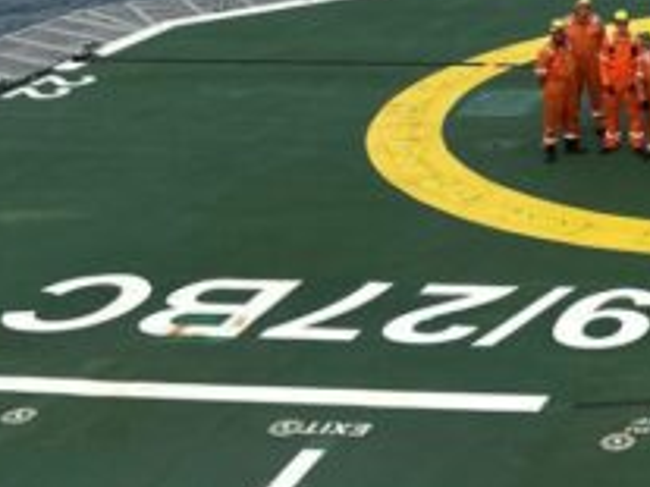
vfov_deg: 16.2
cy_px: 0
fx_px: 1670
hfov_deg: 20.0
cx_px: 870
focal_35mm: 89
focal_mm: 6.86
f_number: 1.78
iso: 80
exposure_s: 1/5525
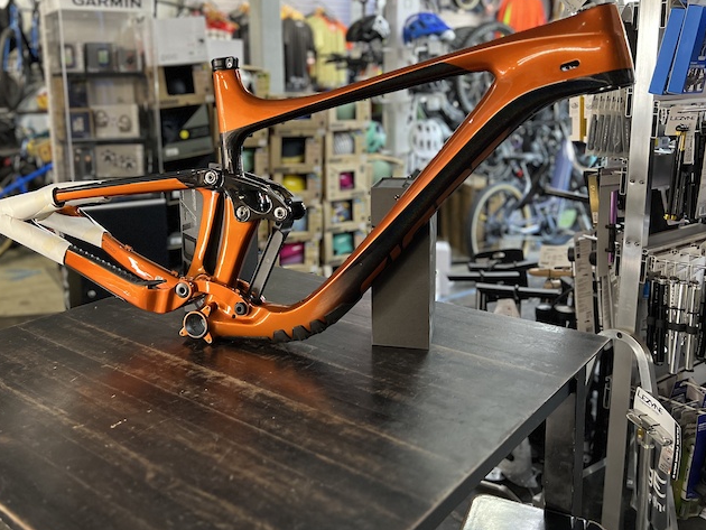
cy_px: 213
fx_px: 673
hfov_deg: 55.0
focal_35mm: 33
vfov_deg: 42.8
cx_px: 292
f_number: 1.5
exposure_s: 1/60
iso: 320
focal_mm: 5.7
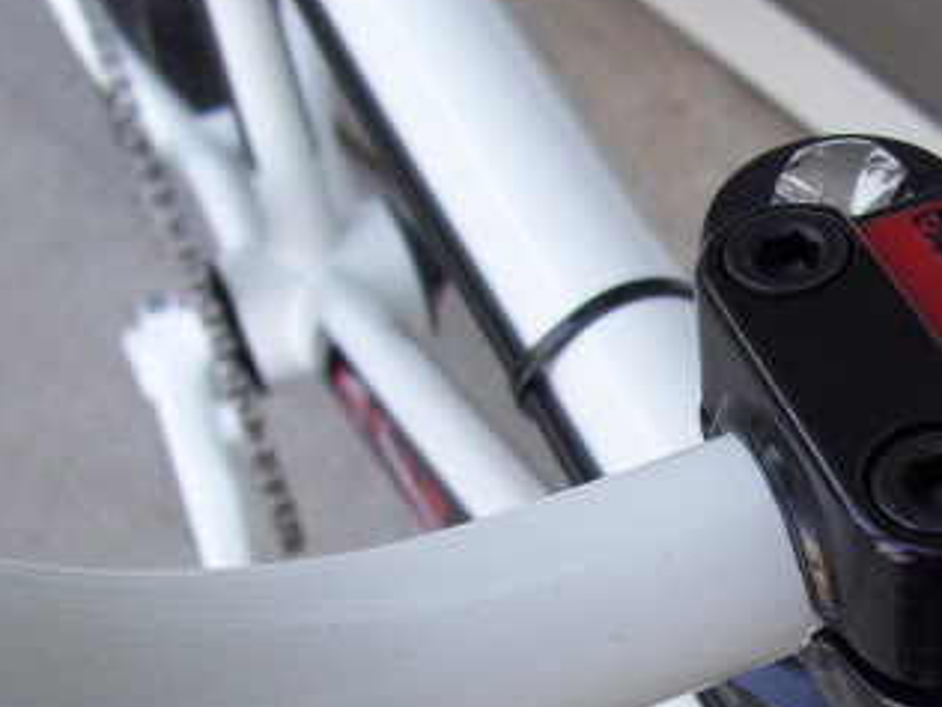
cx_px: 942
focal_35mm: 86
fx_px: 2340
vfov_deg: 17.1
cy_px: 444
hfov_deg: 21.9
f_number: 2.9
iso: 80
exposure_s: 1/160
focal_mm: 5.7
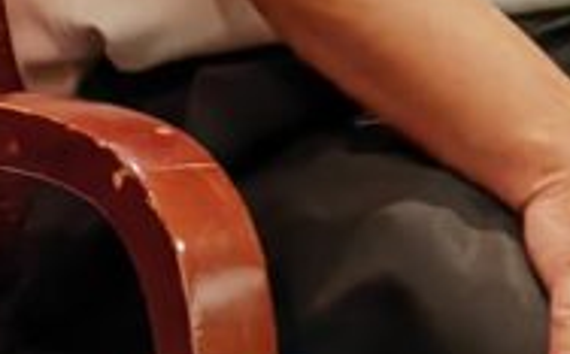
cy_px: -451
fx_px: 12630
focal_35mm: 814
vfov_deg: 1.6
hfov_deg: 2.6
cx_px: 1507
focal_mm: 16.85
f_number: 3.5
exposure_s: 1/25
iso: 2388
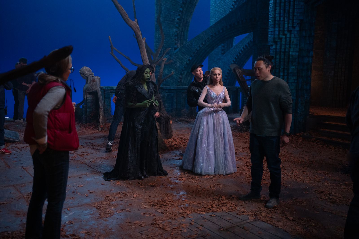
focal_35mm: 35
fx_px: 349
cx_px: 180
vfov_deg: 37.9
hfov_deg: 54.4
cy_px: 120
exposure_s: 1/125
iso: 2000
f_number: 1.8
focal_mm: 35
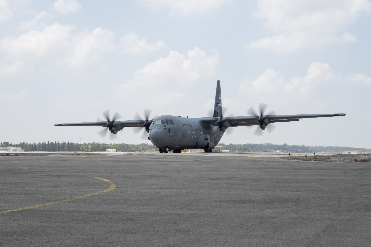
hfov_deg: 32.4
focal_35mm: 62
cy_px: 124
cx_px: 186
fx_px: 639
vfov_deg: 21.9
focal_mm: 62
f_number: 16
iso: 200
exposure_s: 1/125
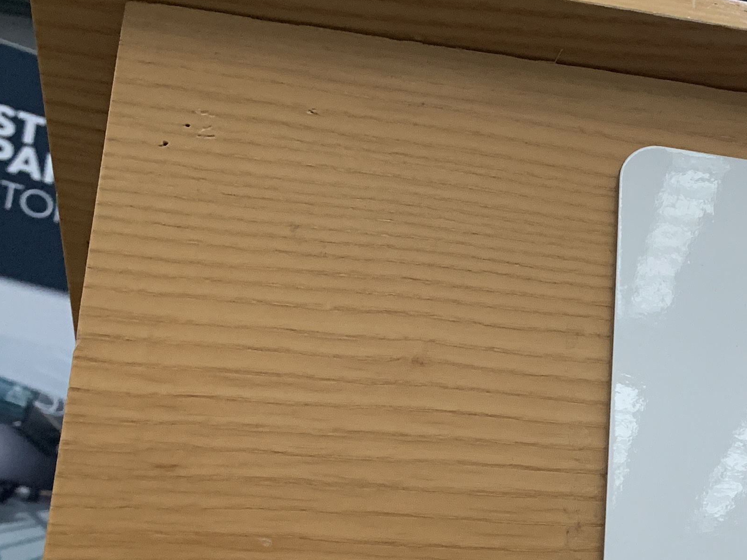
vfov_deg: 21.7
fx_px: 1424
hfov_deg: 26.9
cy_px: 523
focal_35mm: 66
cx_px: 834
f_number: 1.8
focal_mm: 4.25
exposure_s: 1/60
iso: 160
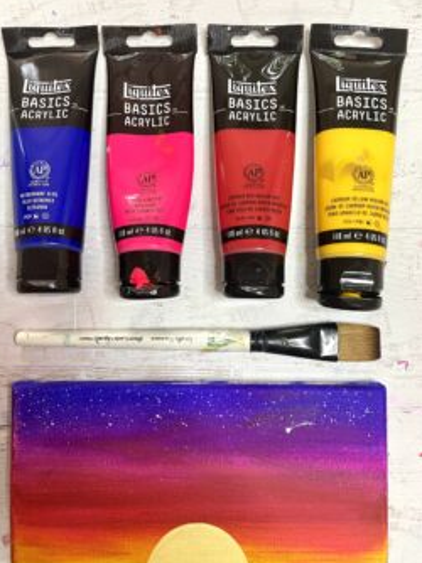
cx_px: 204
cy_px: 276
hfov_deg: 51.3
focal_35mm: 27
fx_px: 439
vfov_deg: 65.4
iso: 160
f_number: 1.6
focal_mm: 4.2
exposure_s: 1/60
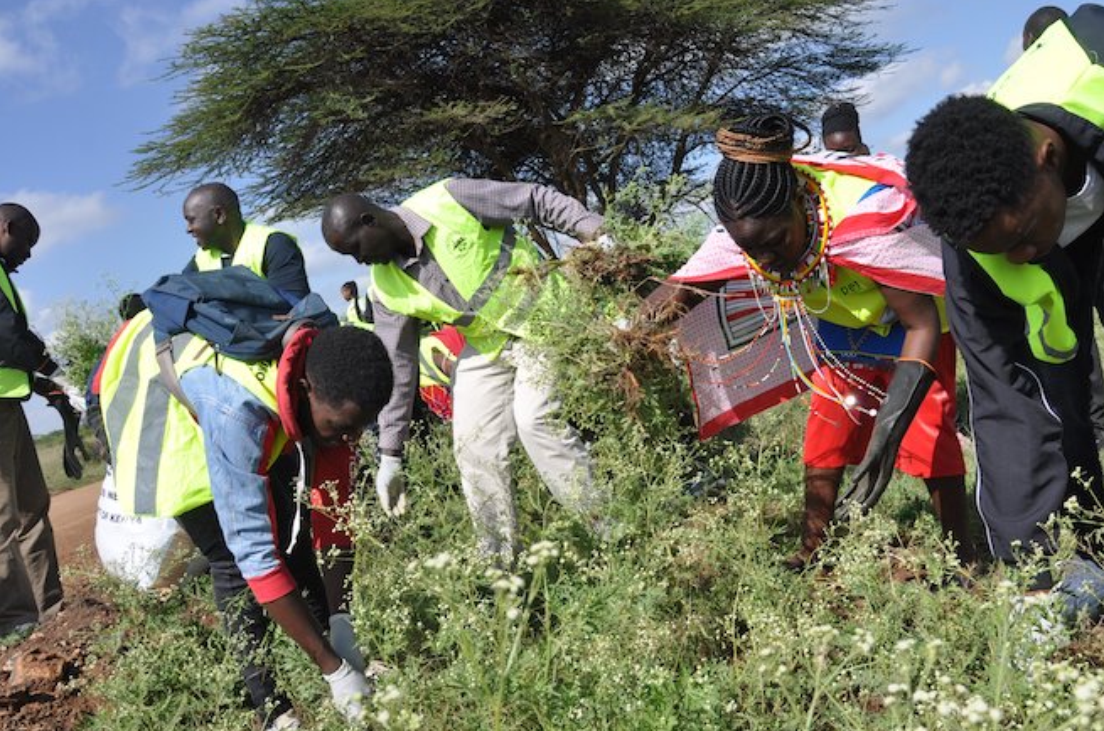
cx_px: 619
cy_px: 349
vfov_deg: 39.8
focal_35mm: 33
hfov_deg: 57.2
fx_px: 1010
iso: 320
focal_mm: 18
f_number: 10
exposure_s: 1/400
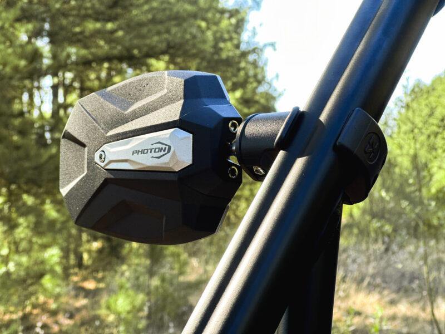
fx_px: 990
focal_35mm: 77
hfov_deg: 25.3
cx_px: 222
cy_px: 167
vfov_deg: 19.1
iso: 64
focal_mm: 9
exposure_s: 1/121
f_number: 2.8
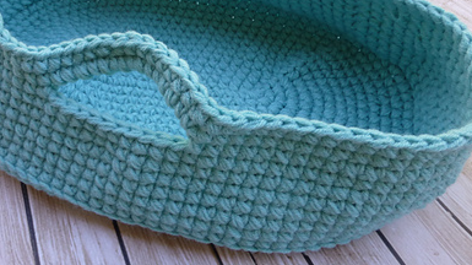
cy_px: 85
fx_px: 425
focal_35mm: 34
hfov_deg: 57.6
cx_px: 186
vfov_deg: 34.2
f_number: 3.3
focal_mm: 4.3
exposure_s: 1/100
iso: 100
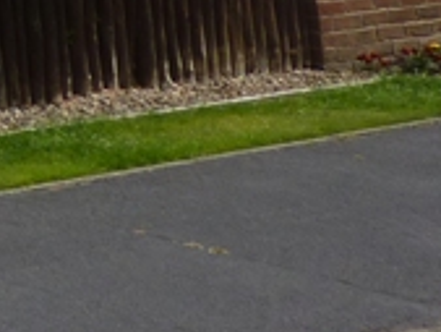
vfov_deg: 9.1
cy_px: -511
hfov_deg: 11.4
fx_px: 1836
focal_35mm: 144
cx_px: -616
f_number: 4.5
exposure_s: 1/500
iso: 80
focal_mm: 4.4
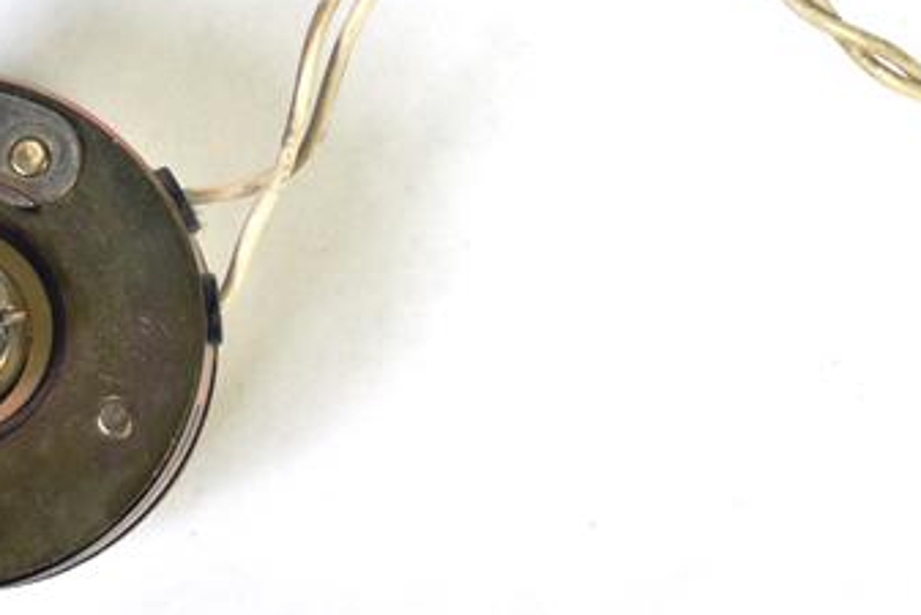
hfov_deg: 14.0
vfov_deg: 9.3
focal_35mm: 147
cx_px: 459
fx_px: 3759
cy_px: 208
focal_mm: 55
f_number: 11
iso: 200
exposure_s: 1/200
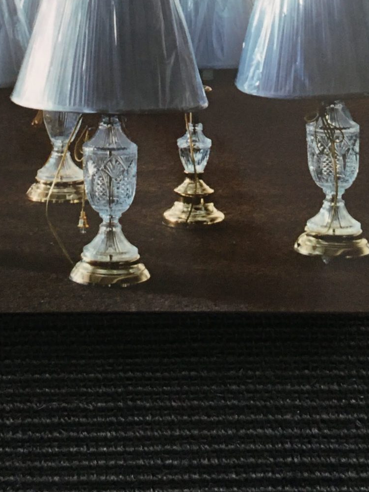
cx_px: 130
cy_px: -44
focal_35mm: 74
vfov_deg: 24.6
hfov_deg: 19.8
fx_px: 1052
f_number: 2.2
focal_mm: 4.15
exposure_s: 1/33
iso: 160
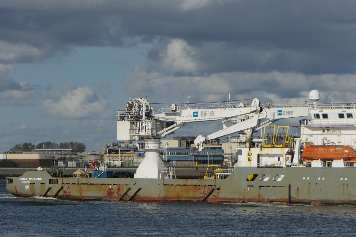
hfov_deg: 11.0
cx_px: 178
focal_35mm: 187
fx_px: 1849
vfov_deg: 7.3
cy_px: 118
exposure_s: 1/800
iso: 125
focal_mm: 68.4
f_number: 4.3
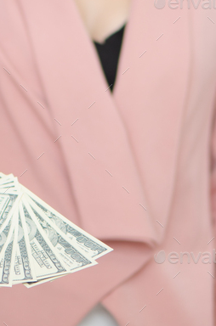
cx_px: 62
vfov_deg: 5.6
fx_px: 3304
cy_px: -1
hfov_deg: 3.7
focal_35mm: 365
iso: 100
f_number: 2.8
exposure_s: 1/250
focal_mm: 105
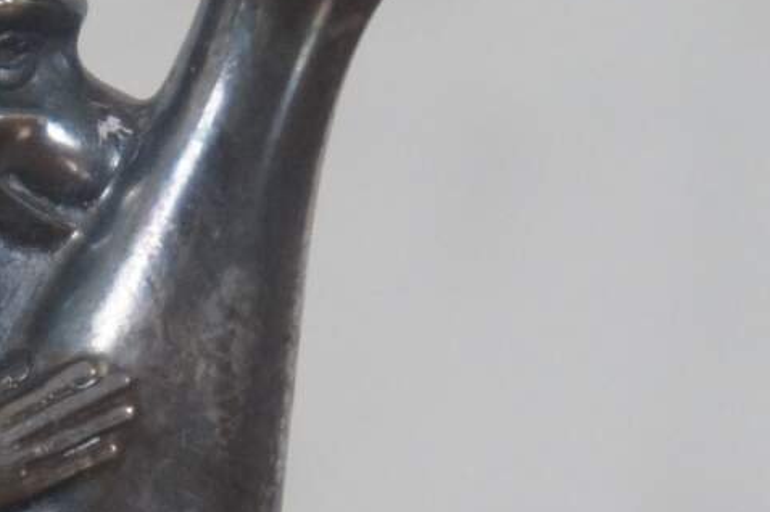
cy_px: 763
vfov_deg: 4.0
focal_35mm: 345
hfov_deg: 6.0
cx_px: -93
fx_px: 7376
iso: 1600
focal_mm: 55
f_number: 5.6
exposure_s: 1/80
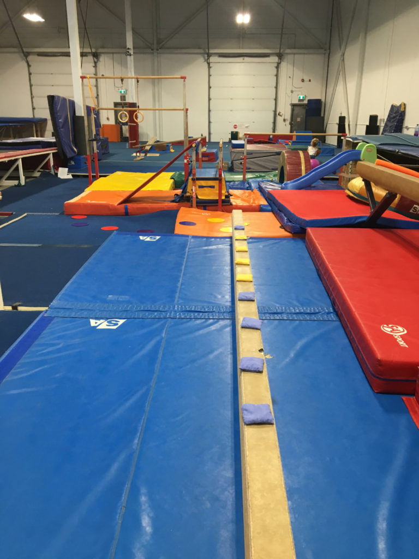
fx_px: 468
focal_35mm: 29
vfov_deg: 61.7
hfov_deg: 48.2
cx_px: 210
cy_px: 280
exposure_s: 1/30
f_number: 2.2
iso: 80
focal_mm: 4.2
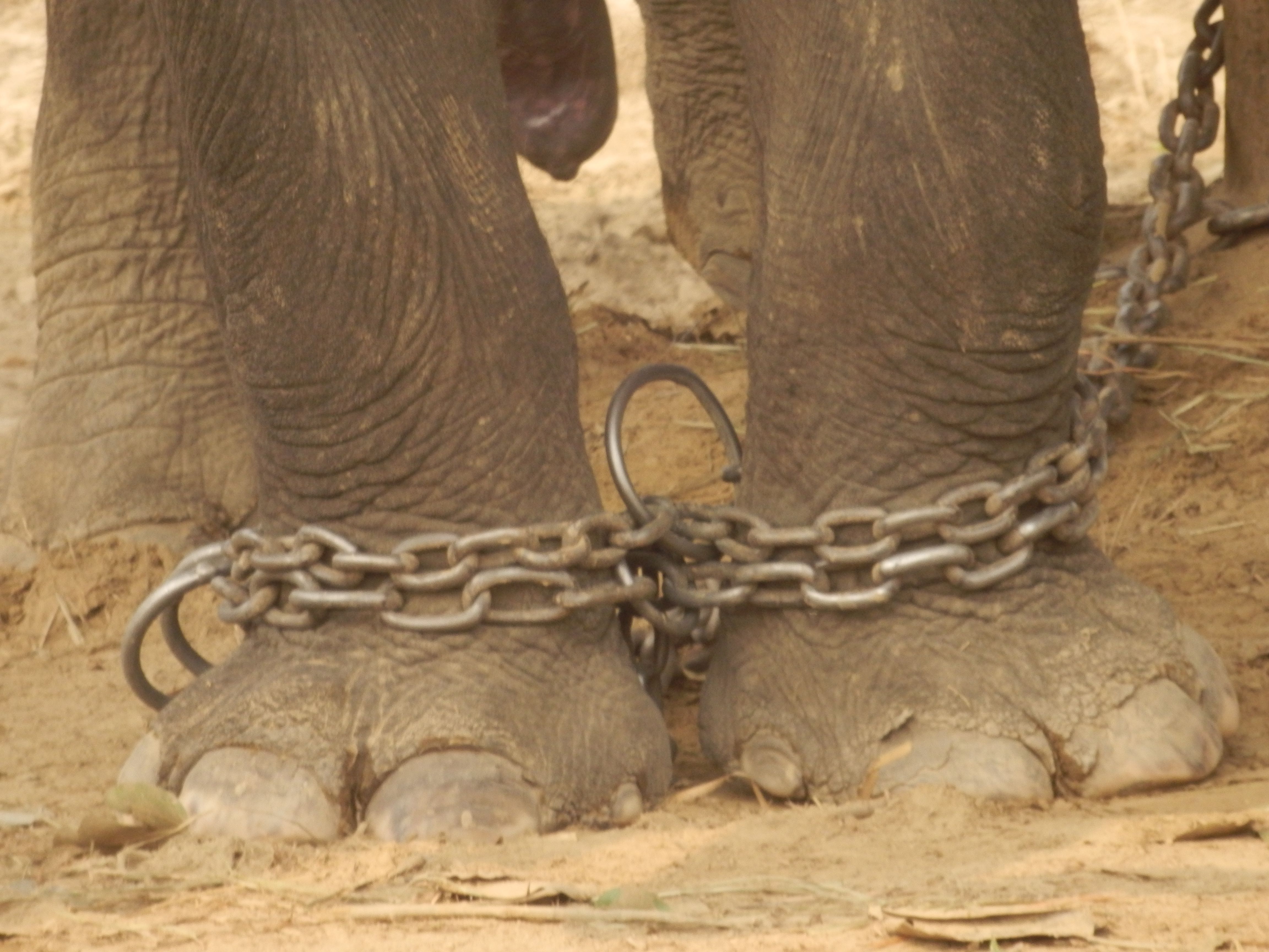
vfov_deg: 3.1
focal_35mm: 484
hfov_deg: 4.1
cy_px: 476
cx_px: 634
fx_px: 17743
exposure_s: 1/250
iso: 250
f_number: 6.9
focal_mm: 86.4
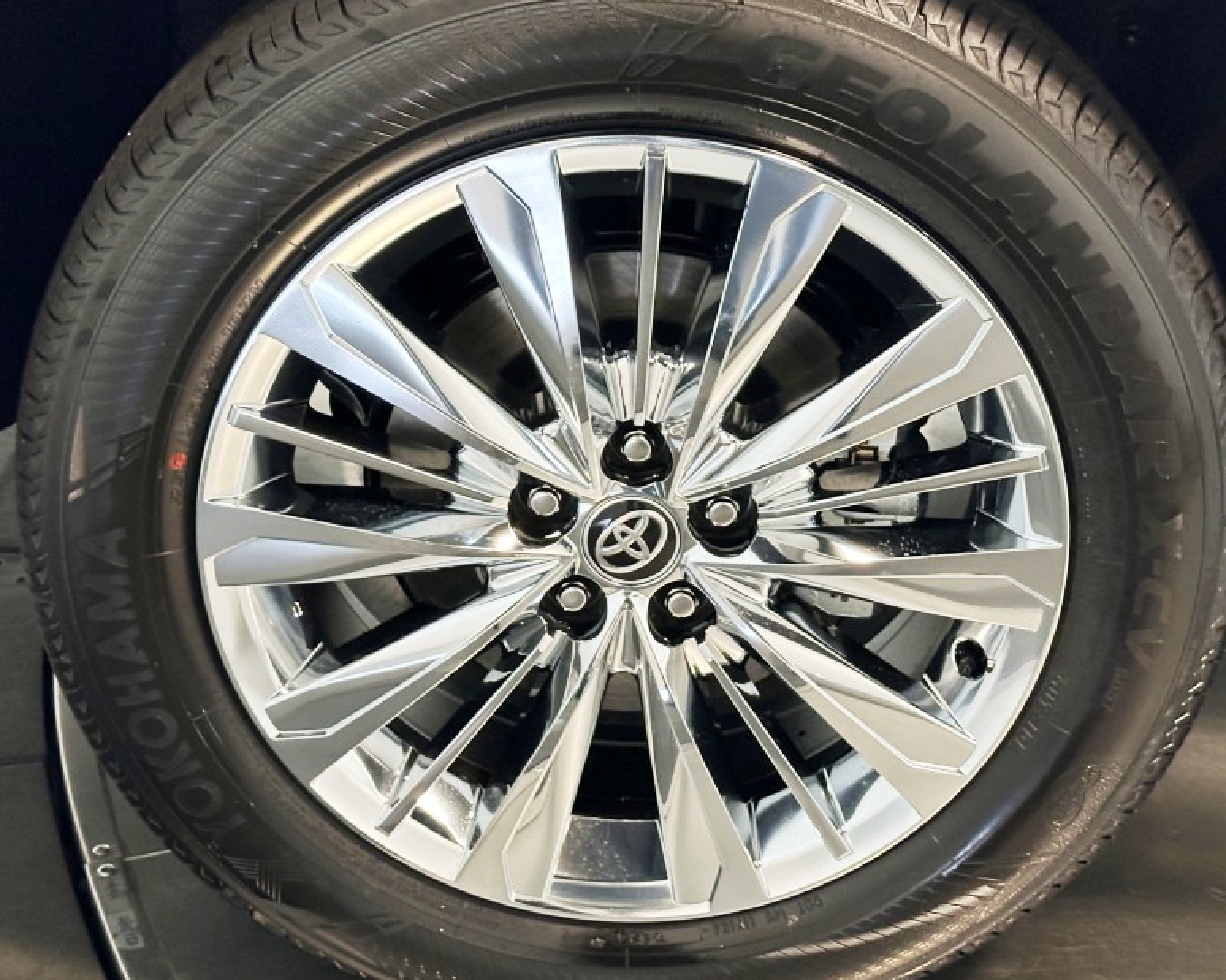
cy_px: 502
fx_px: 2249
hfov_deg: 30.5
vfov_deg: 24.6
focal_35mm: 62
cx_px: 613
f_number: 1.78
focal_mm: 6.86
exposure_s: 1/30
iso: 400
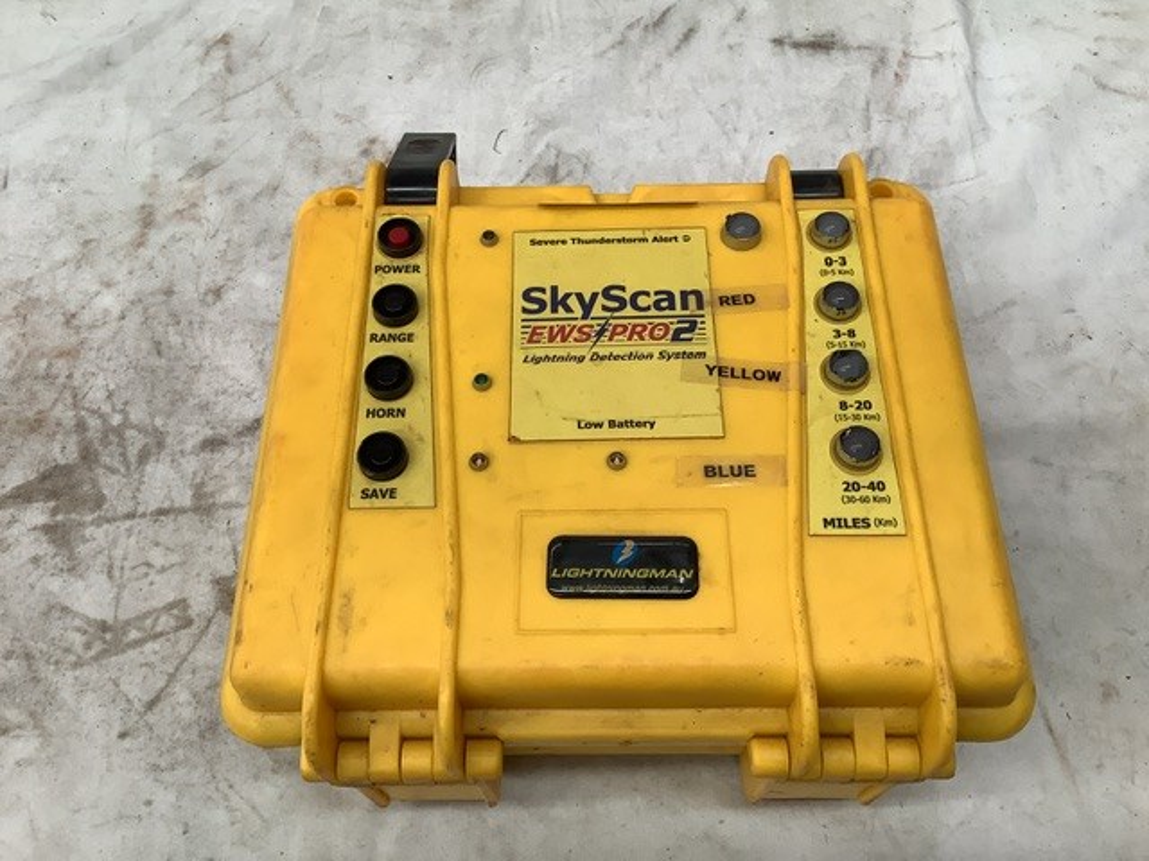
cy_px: 430
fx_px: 1029
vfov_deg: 45.4
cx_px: 574
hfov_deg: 58.4
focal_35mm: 31
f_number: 2.4
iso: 64
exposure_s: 1/100
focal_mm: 3.3
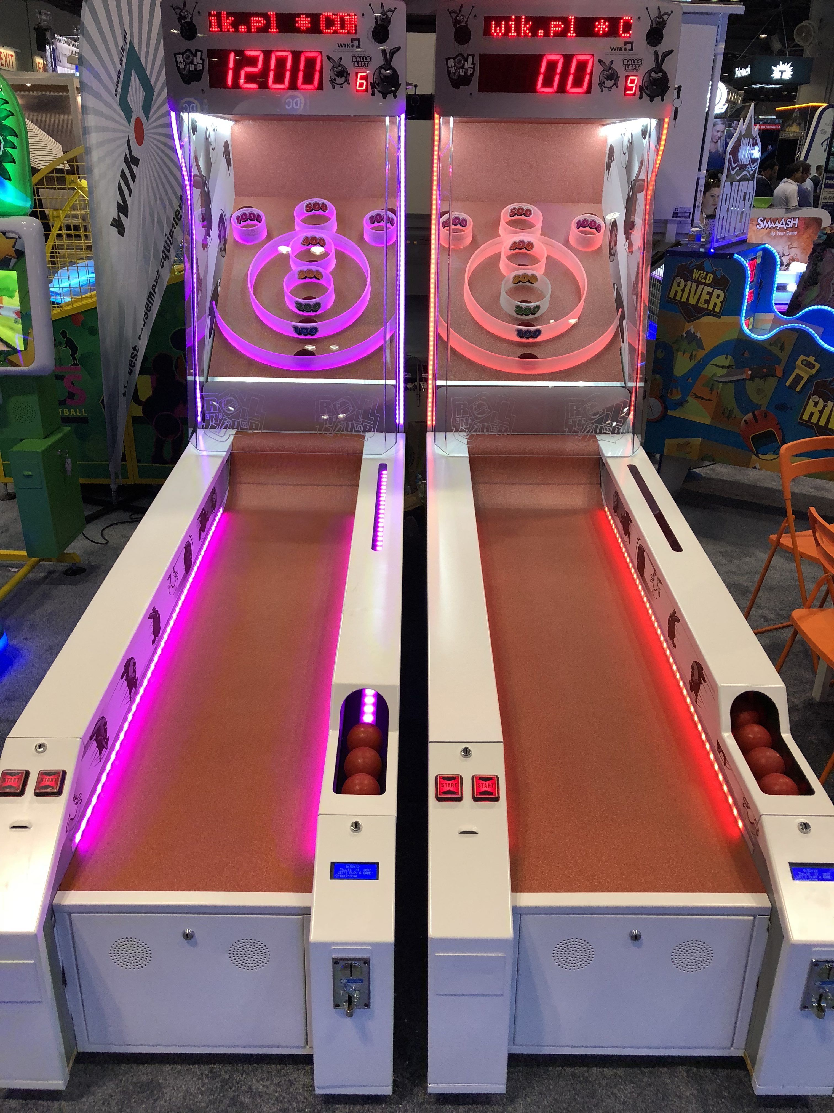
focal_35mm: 29
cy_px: 556
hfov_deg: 48.2
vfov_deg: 61.7
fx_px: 932
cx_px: 417
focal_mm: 3.99
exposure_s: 1/30
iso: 40
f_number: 1.8
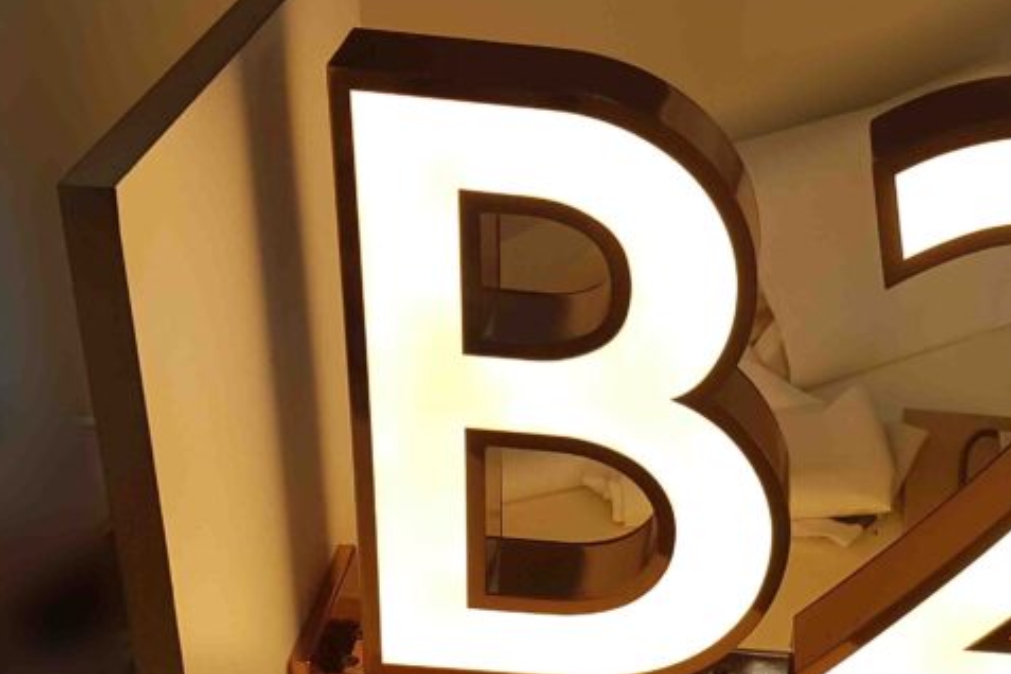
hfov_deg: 33.7
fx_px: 1629
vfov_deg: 23.1
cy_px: 536
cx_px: 771
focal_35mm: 58
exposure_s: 1/210
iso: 40
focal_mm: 4.2
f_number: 1.7
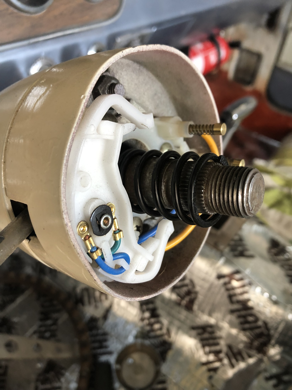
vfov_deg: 63.4
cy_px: 195
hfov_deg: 49.7
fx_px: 315
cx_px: 146
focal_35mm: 28
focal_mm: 3.99
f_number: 1.8
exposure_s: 1/17
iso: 64
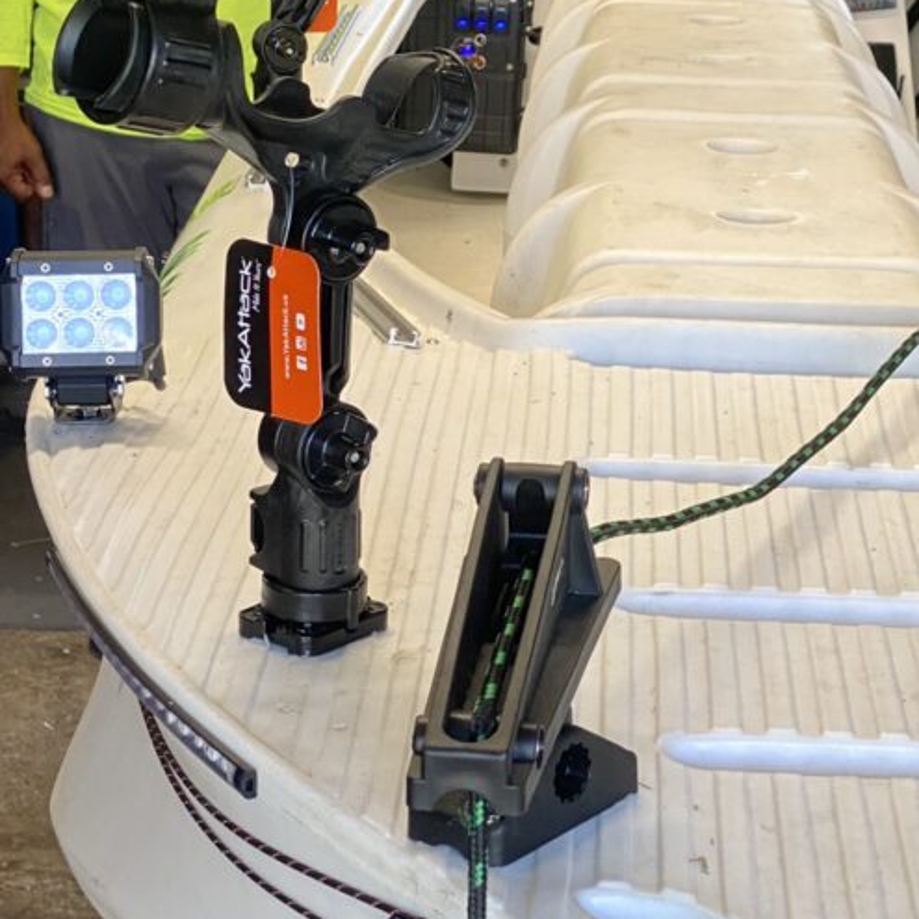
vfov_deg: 18.2
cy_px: 301
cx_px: 639
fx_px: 2853
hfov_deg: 18.2
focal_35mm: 95
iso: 100
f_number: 2
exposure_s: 1/120
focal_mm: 6
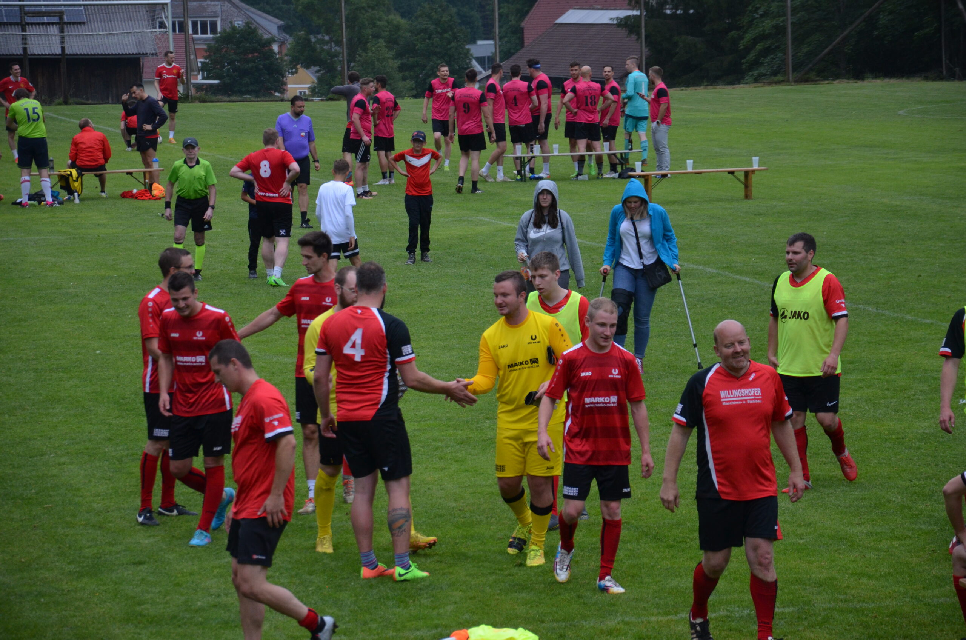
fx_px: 4218
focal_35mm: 158
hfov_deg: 13.1
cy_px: 320
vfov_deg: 8.7
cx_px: 483
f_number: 5.6
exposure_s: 1/500
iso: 800
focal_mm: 105
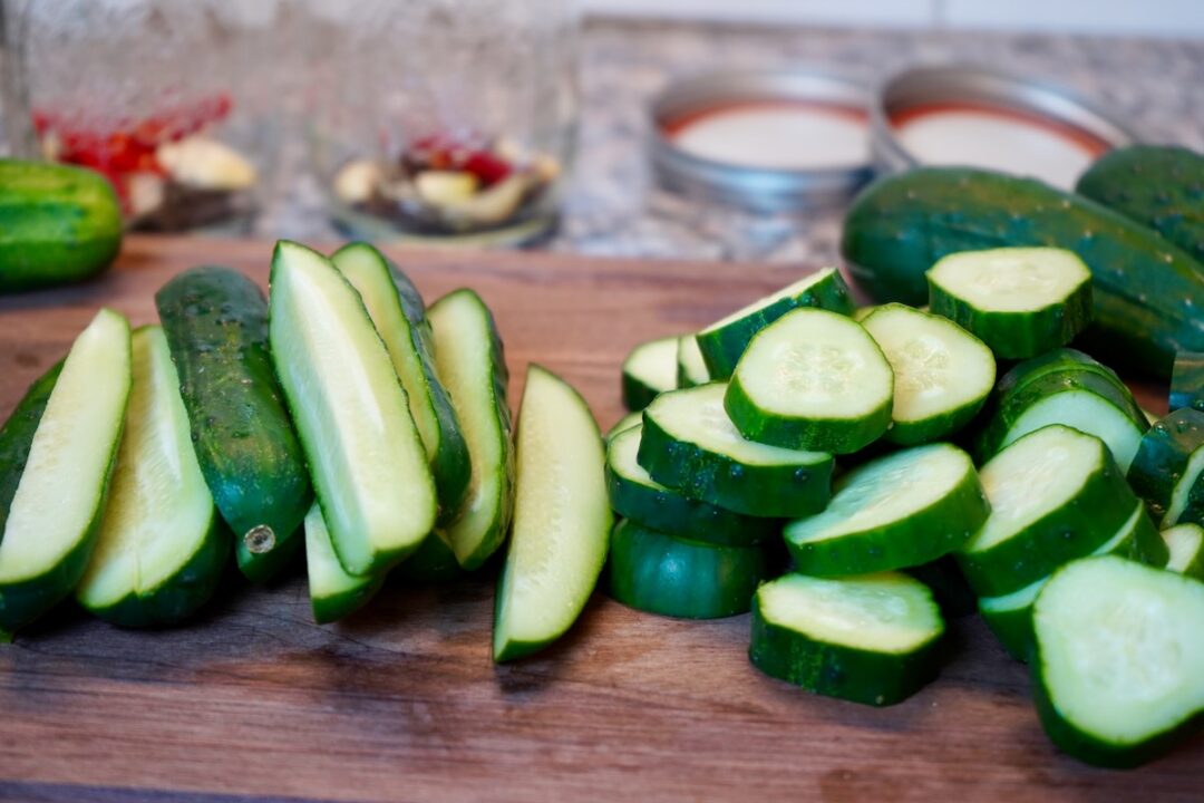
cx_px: 602
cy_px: 402
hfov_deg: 28.8
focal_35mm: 70
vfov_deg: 19.5
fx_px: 2341
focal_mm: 70
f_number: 5.6
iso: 1250
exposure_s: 1/160
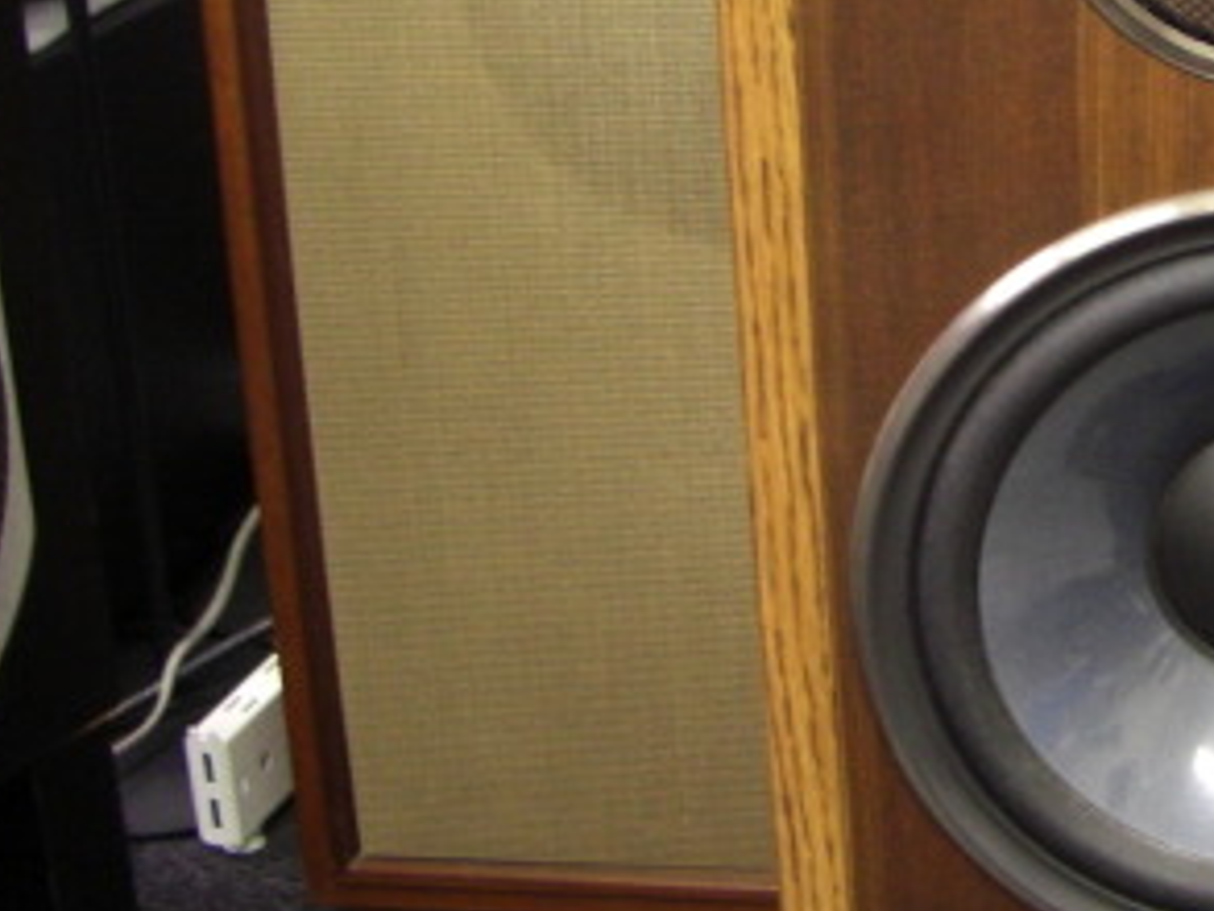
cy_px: 294
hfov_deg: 22.5
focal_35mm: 83
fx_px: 2912
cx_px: 1264
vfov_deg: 17.7
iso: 200
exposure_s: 1/6
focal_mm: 6.3
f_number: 3.4
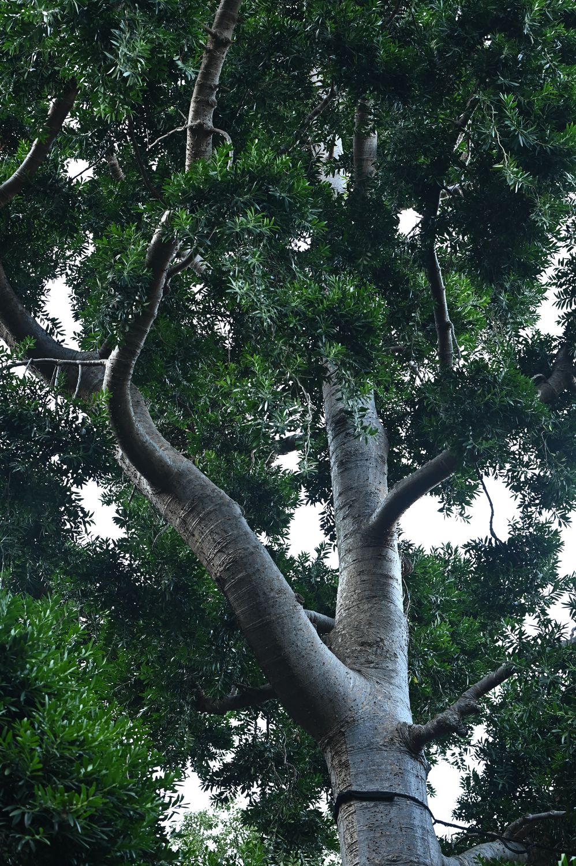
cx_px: 288
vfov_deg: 26.0
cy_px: 433
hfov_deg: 17.5
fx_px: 1874
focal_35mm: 78
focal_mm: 78
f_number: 5.6
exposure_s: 1/125
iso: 1250
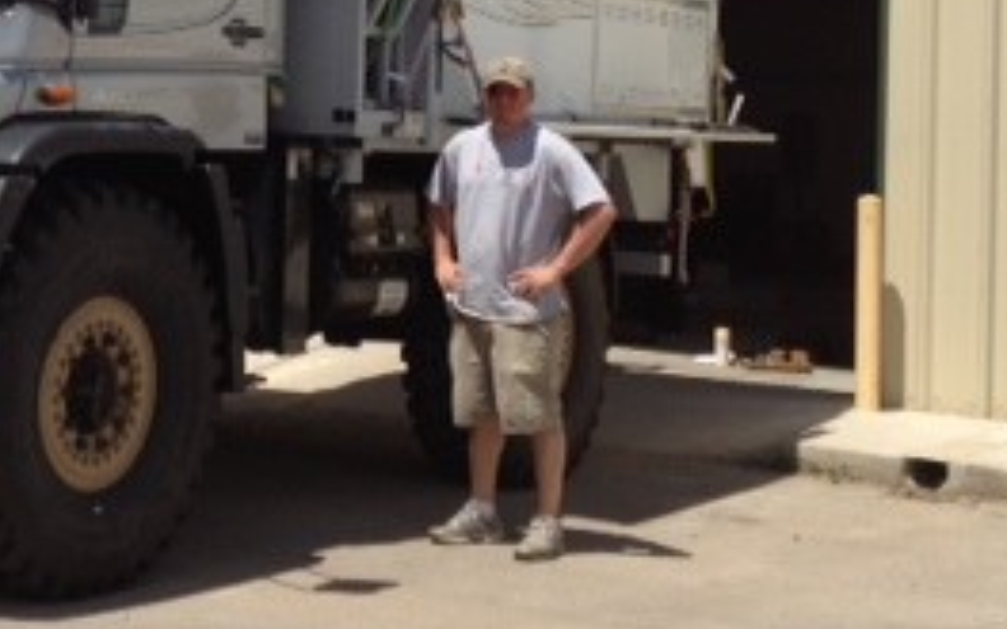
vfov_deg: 14.3
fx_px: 2470
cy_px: 27
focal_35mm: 90
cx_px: -4
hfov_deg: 22.2
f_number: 2.4
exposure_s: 1/2045
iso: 50
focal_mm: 4.28
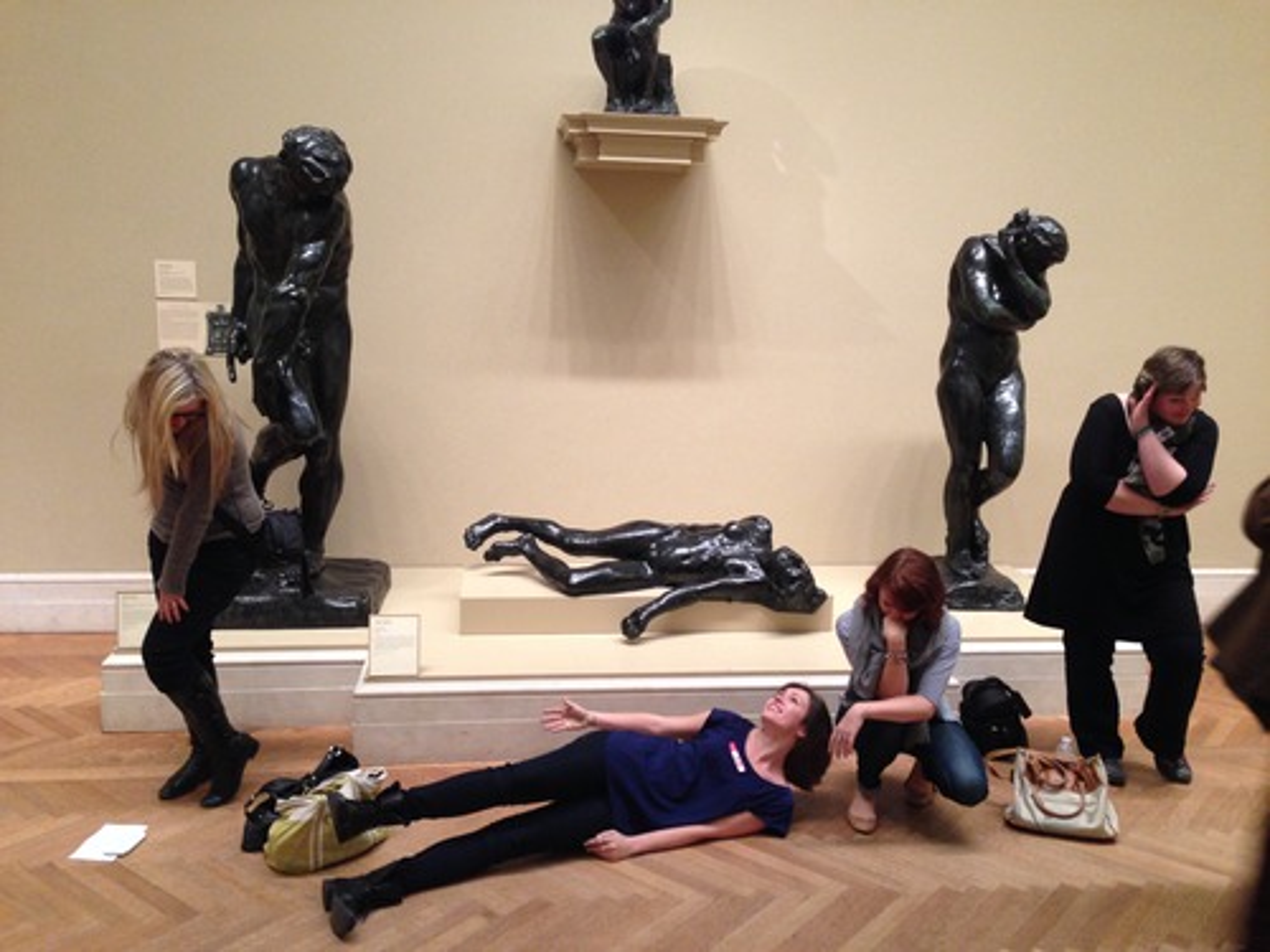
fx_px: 1211
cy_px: 476
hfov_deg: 55.4
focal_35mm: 33
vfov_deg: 42.9
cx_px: 635
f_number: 2.4
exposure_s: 1/20
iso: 125
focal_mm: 4.12
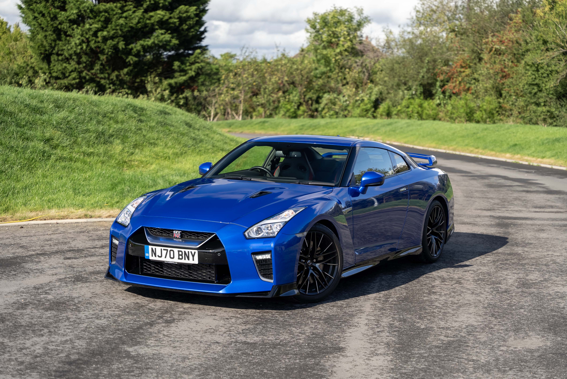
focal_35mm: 70
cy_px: 190
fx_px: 1103
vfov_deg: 19.5
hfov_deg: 28.8
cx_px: 284
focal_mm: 70
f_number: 2.8
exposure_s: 1/400
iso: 100
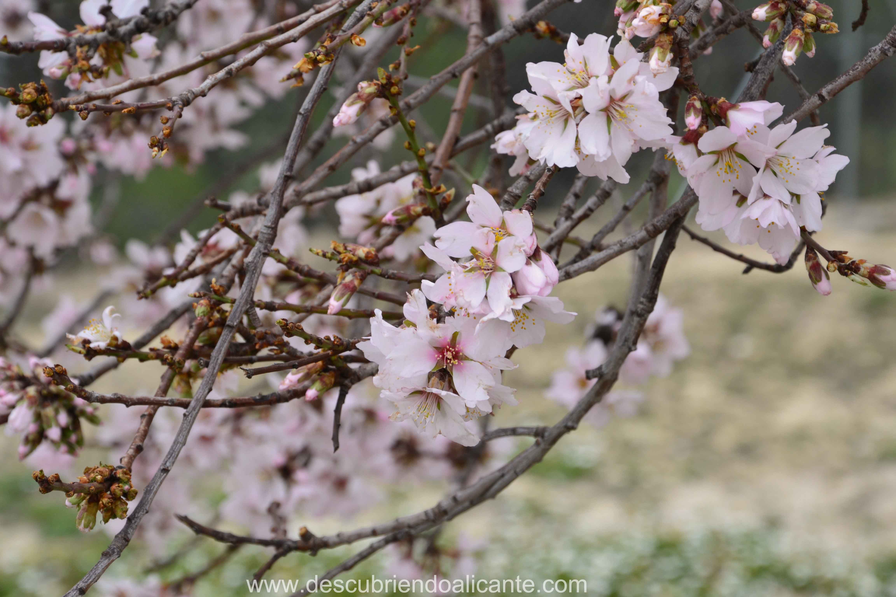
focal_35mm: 147
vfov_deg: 9.3
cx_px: 448
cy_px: 298
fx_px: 3658
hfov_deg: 14.0
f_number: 10
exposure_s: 1/250
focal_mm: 98
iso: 400
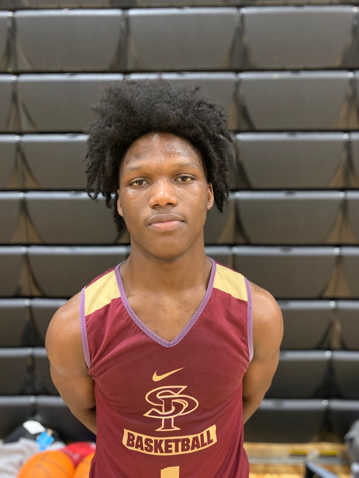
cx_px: 180
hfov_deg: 53.1
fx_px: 360
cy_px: 239
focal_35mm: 26
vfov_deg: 67.3
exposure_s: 1/40
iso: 400
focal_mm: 4.25
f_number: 1.8
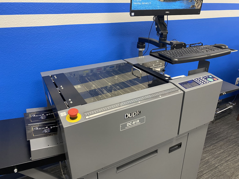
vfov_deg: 53.1
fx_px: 180
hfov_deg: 67.3
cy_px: 90
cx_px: 120
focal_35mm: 26
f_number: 1.8
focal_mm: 4.25
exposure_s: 1/60
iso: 250
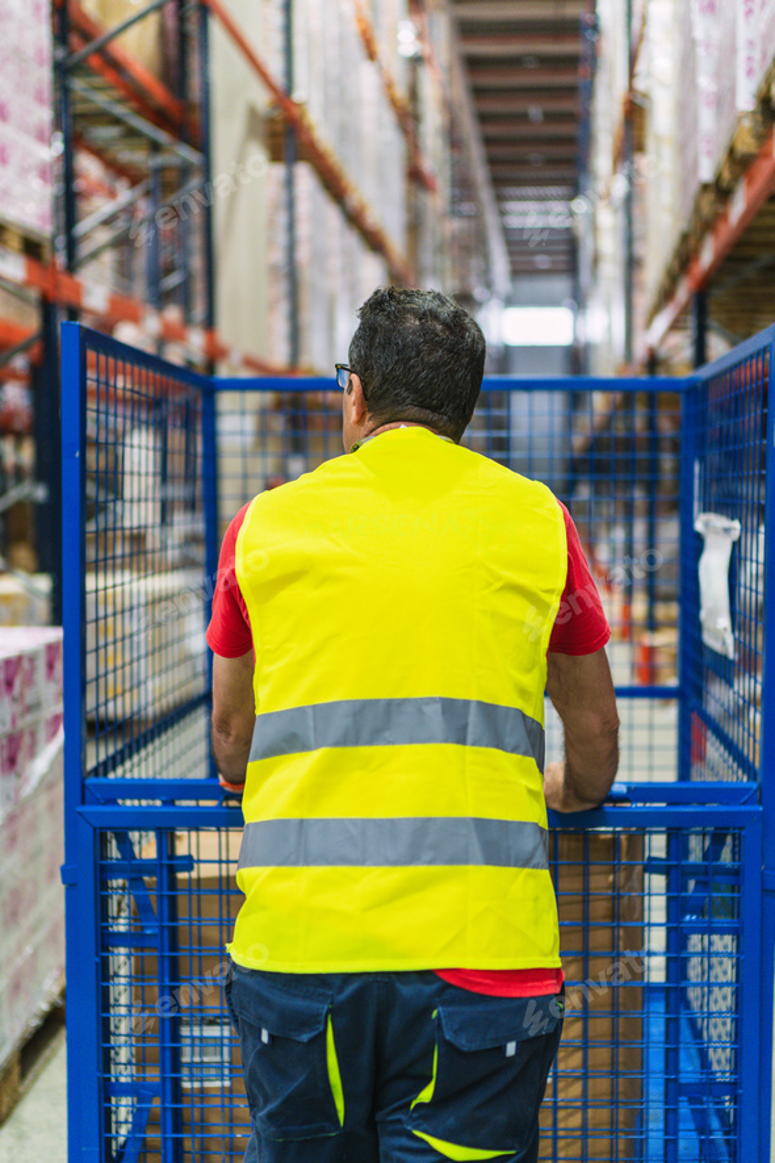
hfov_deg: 37.9
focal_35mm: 35
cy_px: 582
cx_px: 388
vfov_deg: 54.4
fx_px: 1130
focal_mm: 35
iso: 400
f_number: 1.4
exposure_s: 1/250
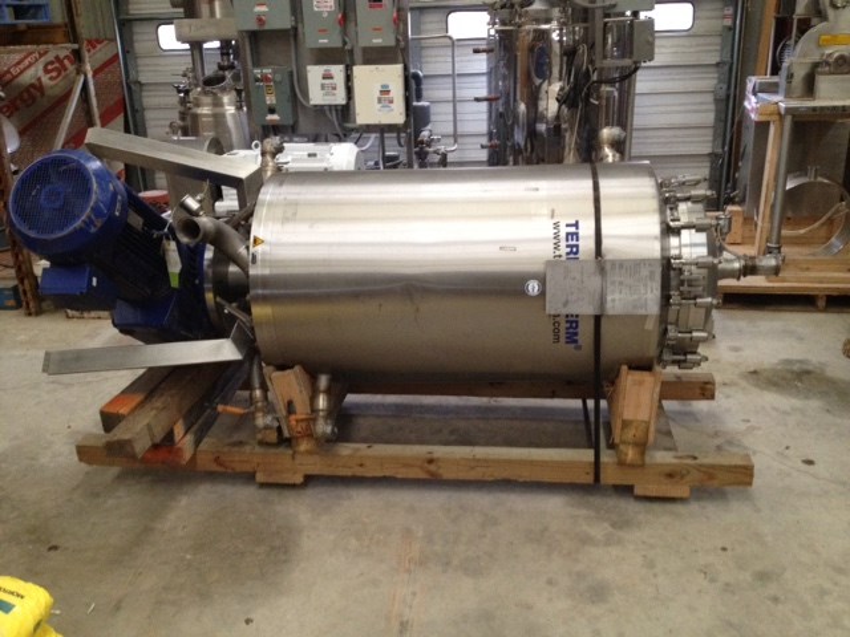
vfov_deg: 40.7
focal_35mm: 35
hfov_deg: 52.6
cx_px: 425
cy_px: 318
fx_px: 859
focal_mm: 4.28
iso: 250
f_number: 2.4
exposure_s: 1/20
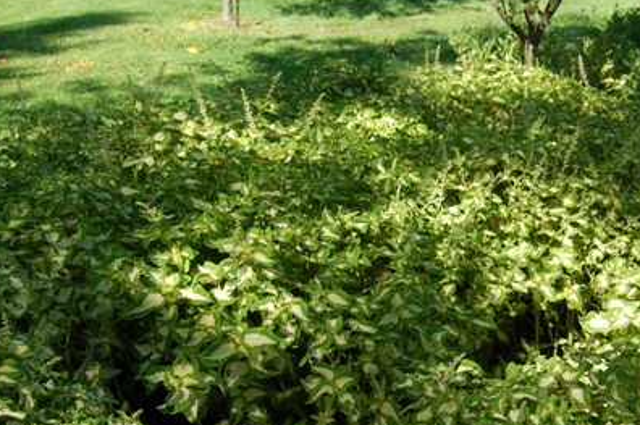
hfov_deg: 35.5
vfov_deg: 23.9
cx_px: 422
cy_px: 328
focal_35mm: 56
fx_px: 991
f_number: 6.3
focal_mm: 23
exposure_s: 1/160
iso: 200
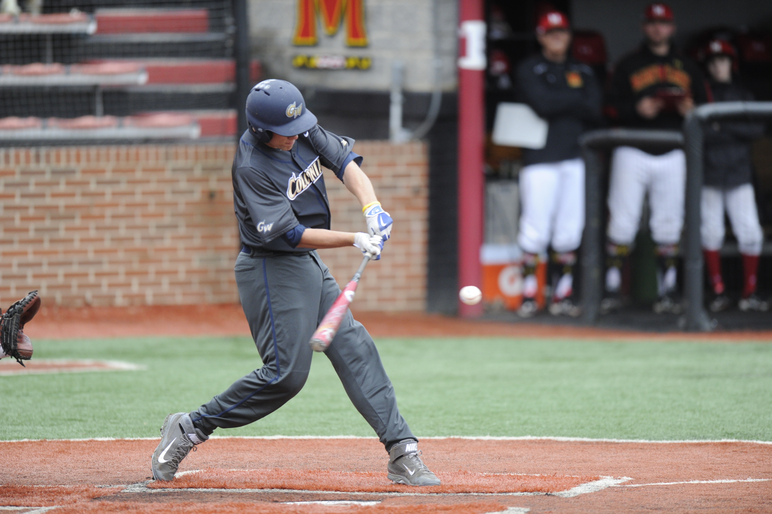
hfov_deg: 5.2
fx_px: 8572
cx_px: 386
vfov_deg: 3.4
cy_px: 257
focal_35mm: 400
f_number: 2.8
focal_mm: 400
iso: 2000
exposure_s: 1/2000
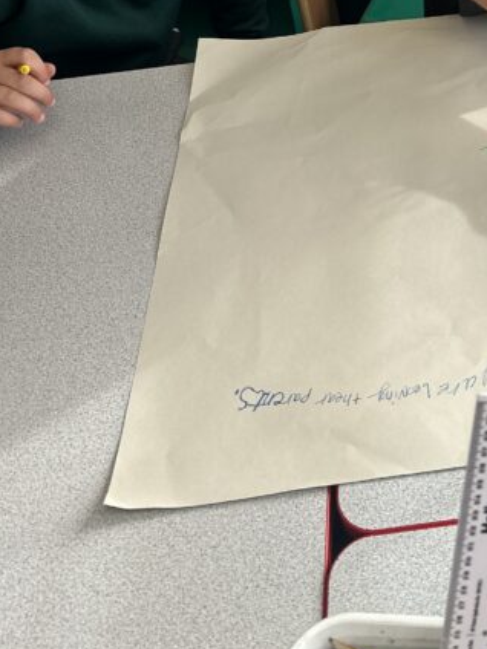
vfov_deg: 29.1
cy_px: -115
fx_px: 1088
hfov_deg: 24.0
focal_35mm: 58
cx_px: 499
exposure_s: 1/491
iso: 80
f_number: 1.78
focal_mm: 6.86
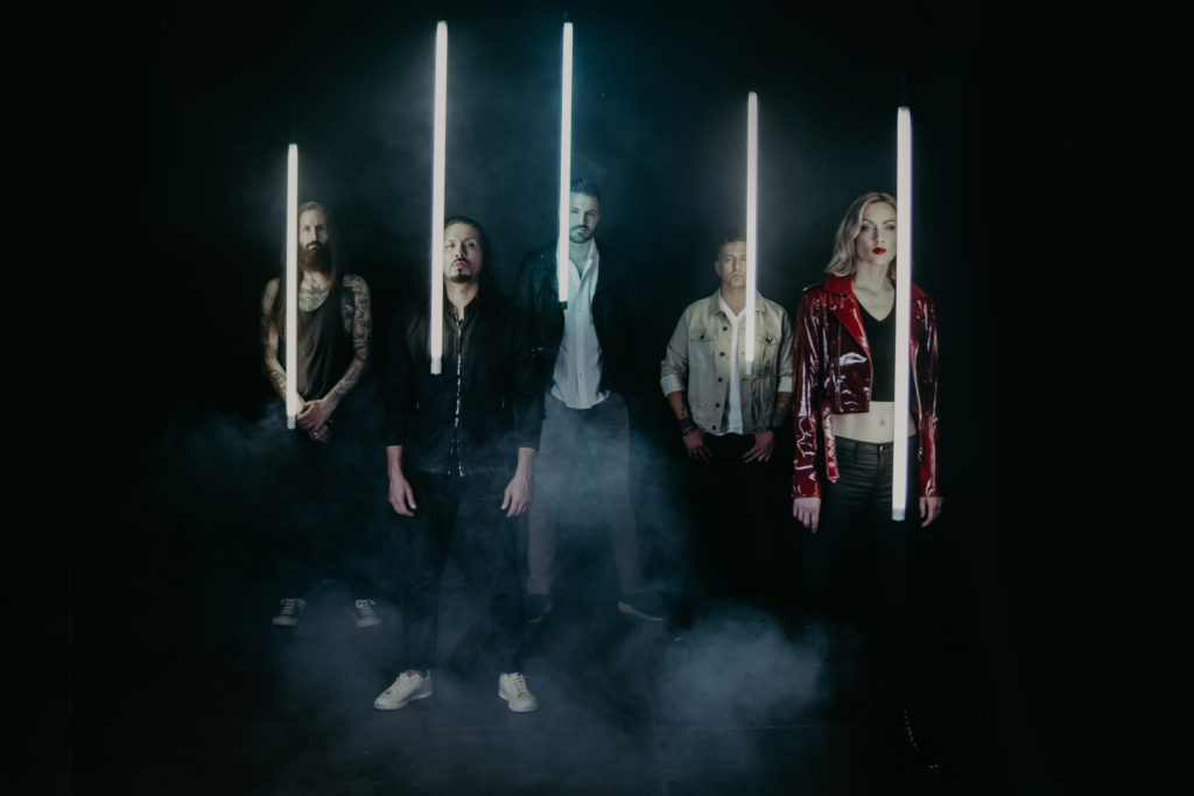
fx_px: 1493
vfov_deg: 29.9
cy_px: 398
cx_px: 597
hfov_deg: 43.6
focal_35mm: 45
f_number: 1.4
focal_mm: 30
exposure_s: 1/160
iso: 100
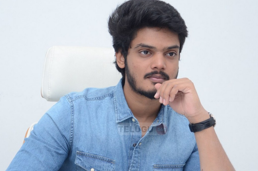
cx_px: 143
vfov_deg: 11.4
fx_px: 851
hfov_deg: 17.2
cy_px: 129
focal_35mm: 119
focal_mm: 50
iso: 800
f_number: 6.3
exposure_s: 1/125
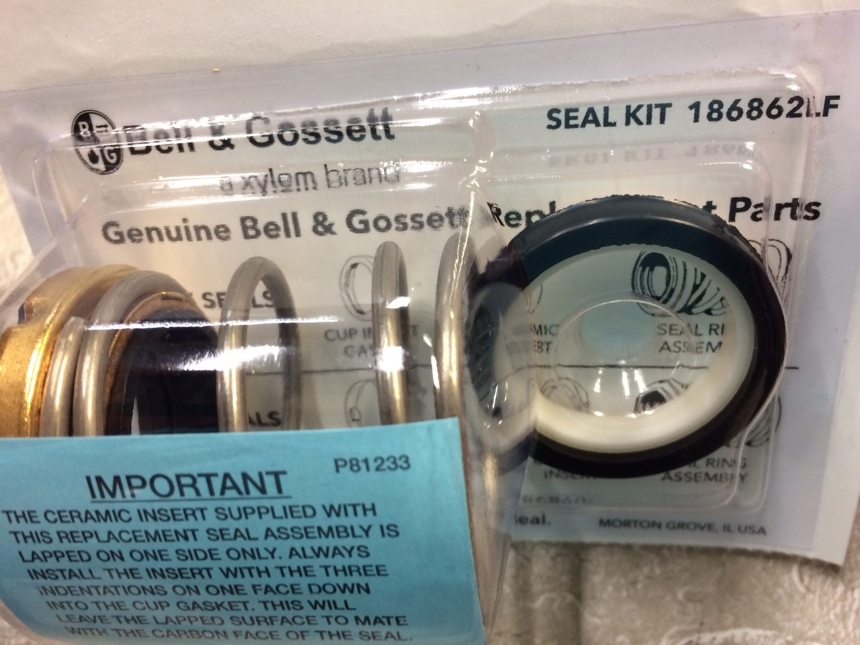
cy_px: 322
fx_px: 720
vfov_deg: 48.2
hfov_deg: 61.7
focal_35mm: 29
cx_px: 430
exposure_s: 1/30
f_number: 2.2
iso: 80
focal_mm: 4.15
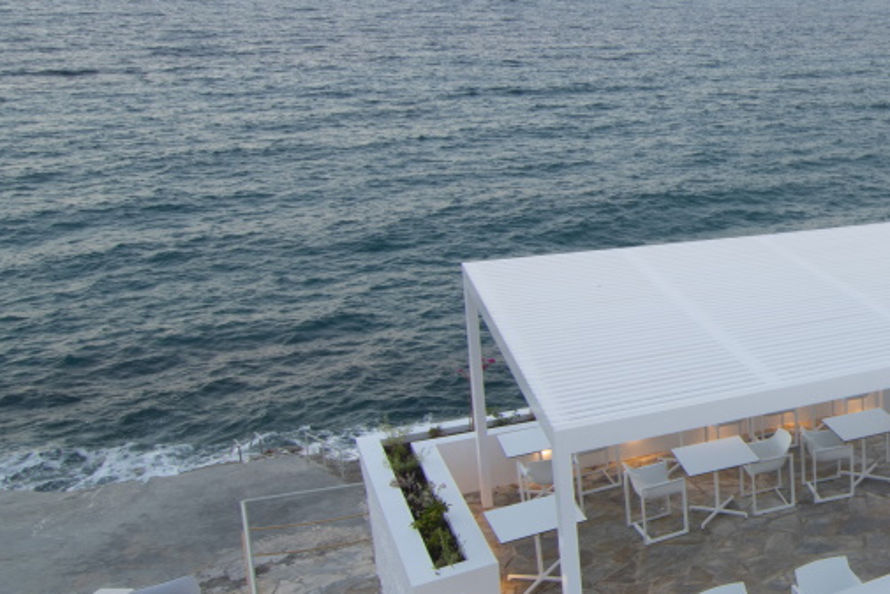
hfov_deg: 38.1
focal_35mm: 39
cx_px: 1045
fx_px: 969
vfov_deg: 34.0
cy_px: 238
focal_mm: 11
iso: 100
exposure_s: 1/8
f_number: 9
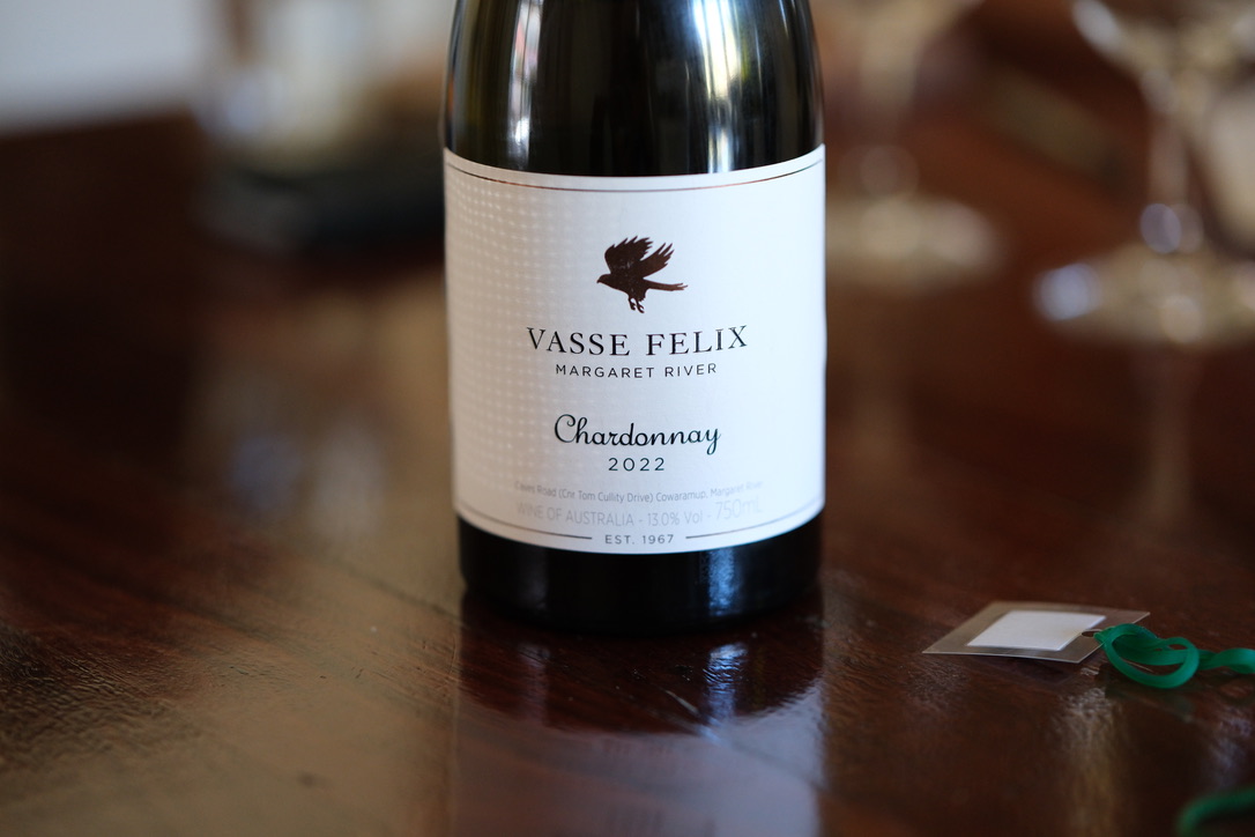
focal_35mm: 84
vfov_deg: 16.3
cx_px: 628
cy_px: 418
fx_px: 2928
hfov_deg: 24.2
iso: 1250
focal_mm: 56
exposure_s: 1/85
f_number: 1.4
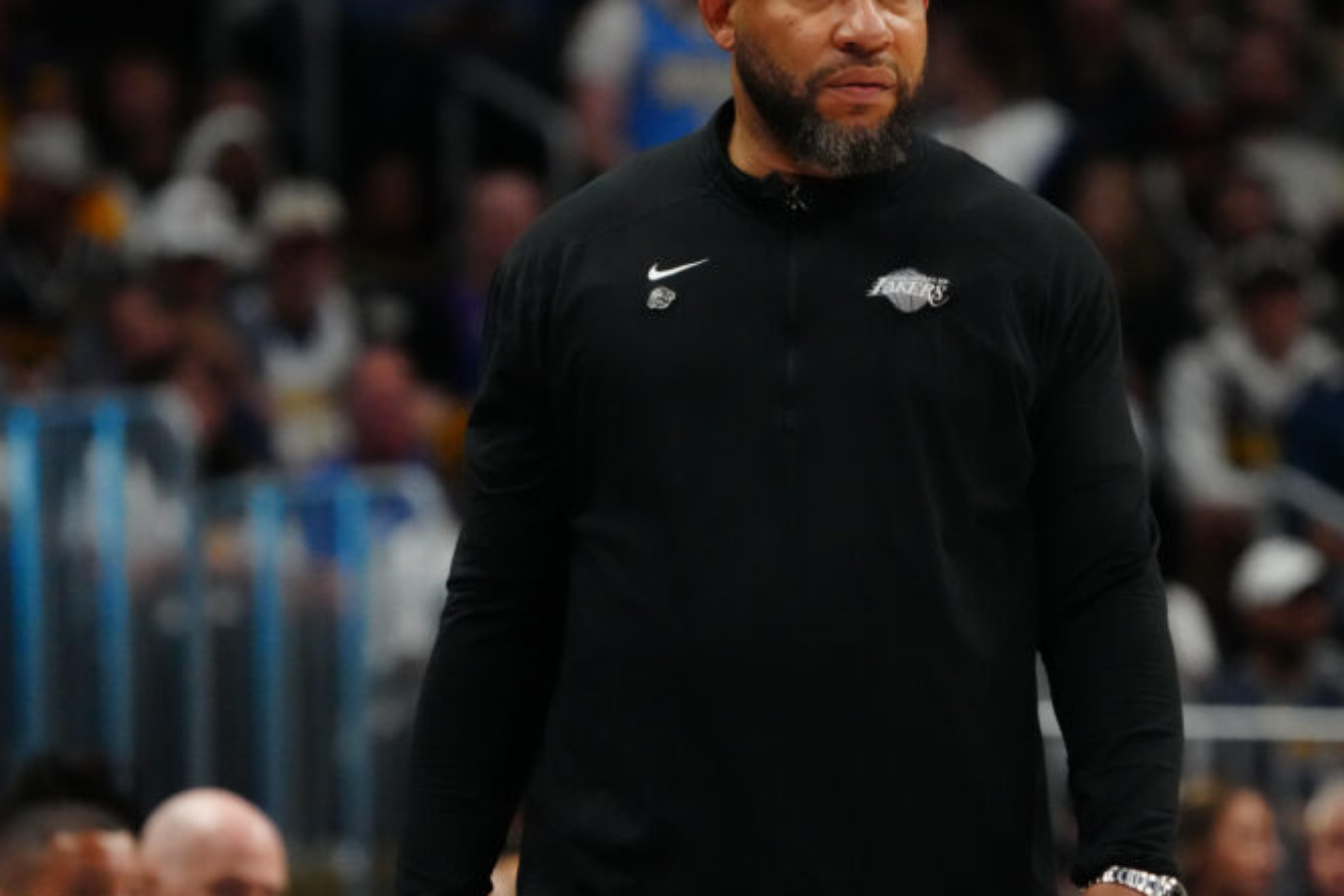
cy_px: 494
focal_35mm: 581
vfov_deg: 2.4
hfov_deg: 3.5
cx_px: 782
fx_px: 21689
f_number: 6.3
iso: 12800
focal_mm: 376
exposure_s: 1/1250
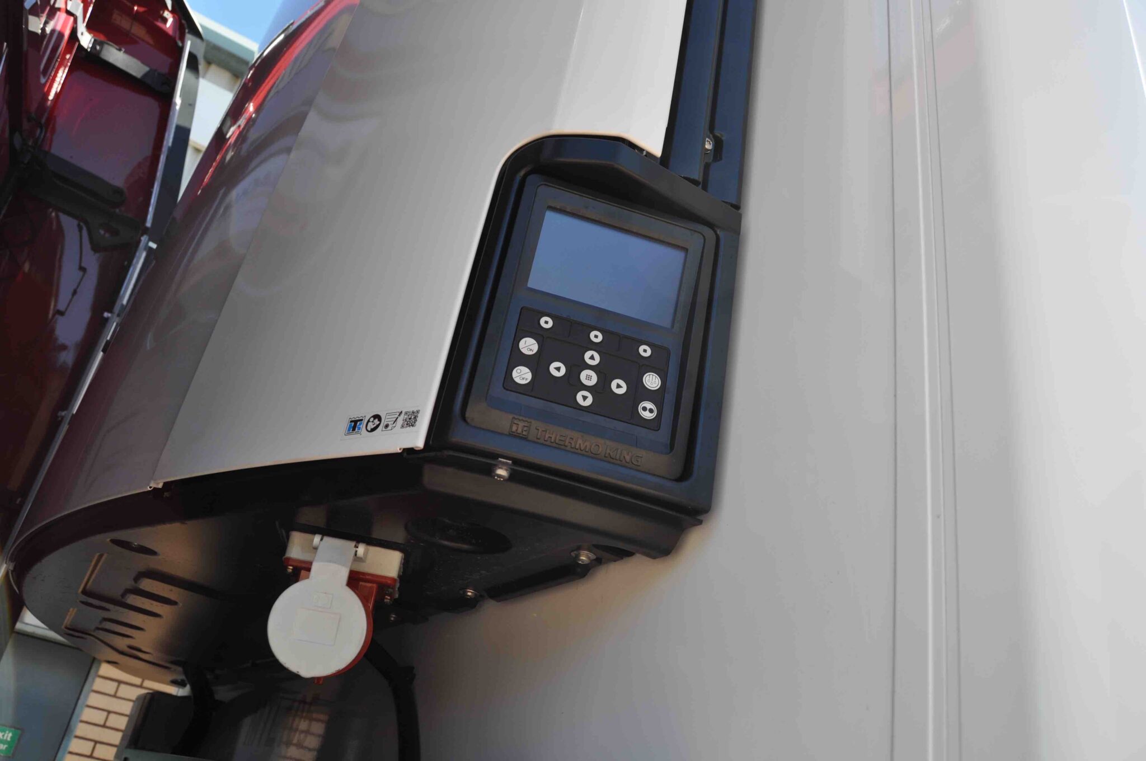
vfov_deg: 47.8
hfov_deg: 67.4
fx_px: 858
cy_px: 380
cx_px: 573
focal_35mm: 27
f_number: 7.1
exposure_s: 1/200
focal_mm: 18
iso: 200
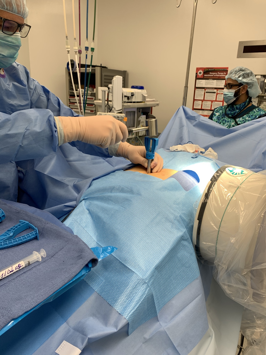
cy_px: 178
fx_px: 266
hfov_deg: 53.1
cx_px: 133
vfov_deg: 67.3
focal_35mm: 26
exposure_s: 1/120
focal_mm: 4.25
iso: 40
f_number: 1.8
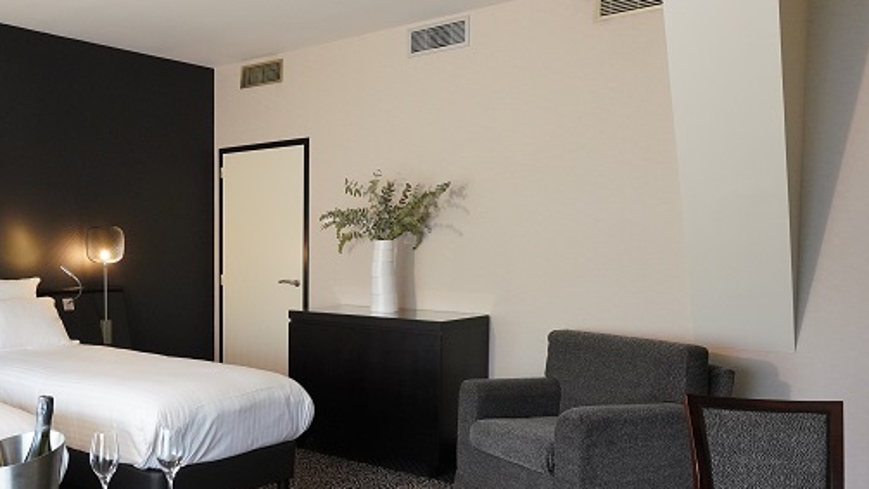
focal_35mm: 35
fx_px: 807
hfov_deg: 54.3
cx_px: 232
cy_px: 306
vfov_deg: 33.6
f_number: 5.6
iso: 2500
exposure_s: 1/50
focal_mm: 14
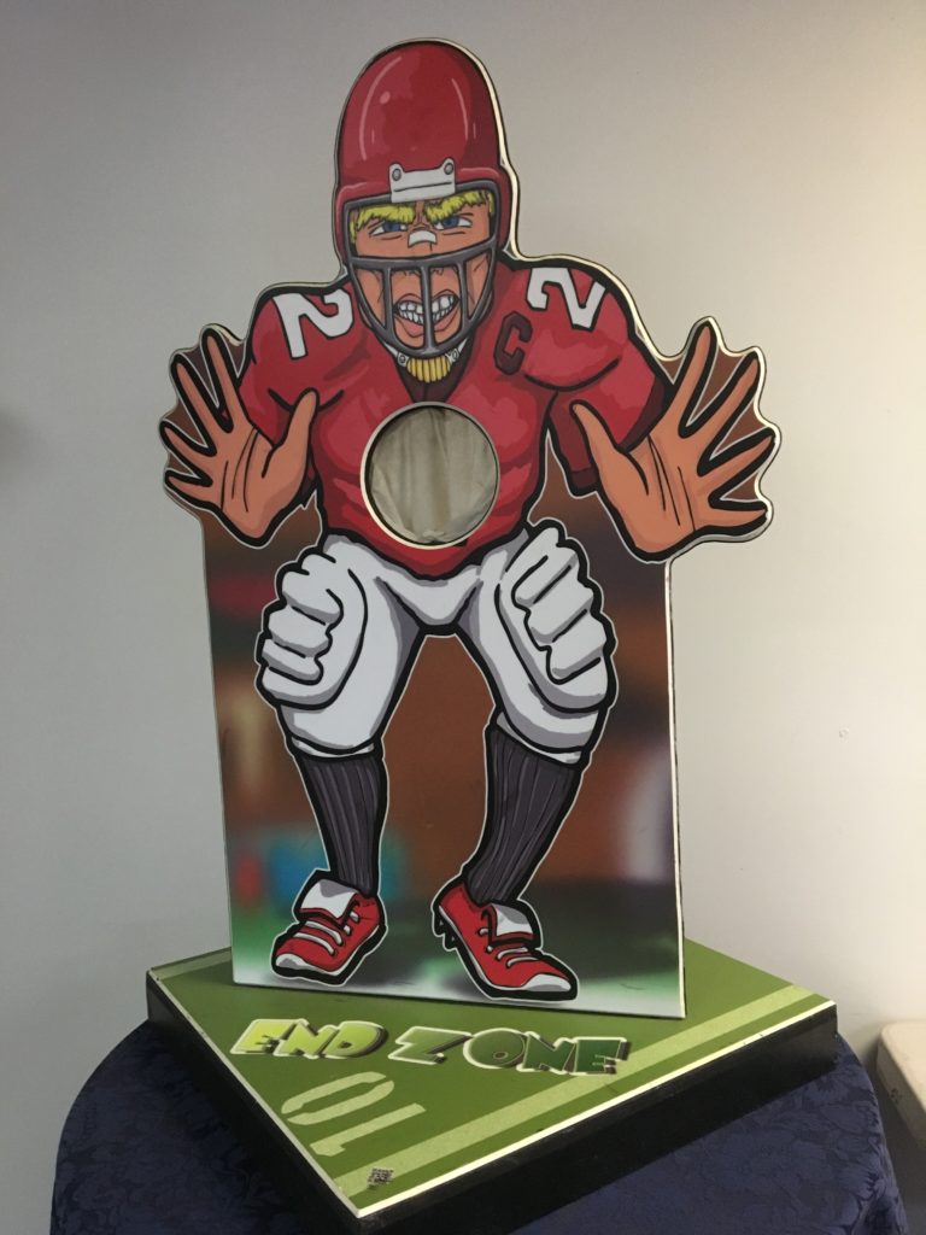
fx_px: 1034
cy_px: 618
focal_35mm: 29
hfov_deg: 48.2
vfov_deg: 61.7
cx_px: 463
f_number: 2.2
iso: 200
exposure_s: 1/30
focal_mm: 4.15
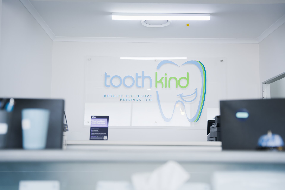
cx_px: 142
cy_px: 95
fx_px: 395
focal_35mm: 50
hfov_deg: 39.7
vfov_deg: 27.0
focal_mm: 49.9
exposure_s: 1/50
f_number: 2.8
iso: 400
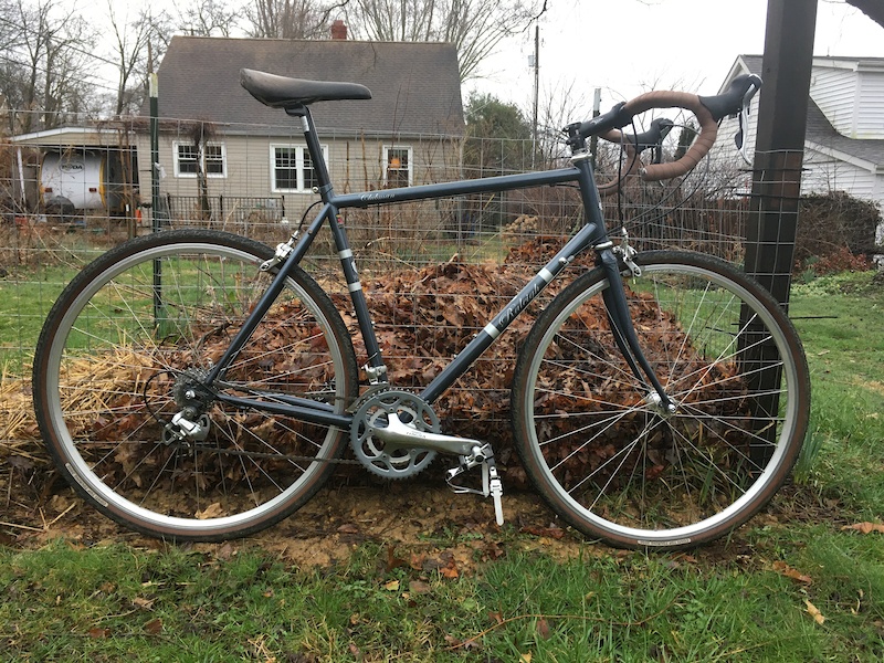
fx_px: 741
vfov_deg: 48.2
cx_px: 442
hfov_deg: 61.7
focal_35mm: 29
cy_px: 332
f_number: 2.2
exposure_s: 1/30
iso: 32
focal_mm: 4.15
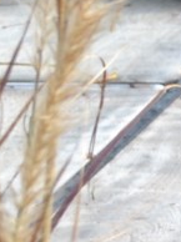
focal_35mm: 338
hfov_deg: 3.9
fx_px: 2362
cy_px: -161
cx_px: 891
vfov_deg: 5.8
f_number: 8
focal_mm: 28
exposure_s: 1/125
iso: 280
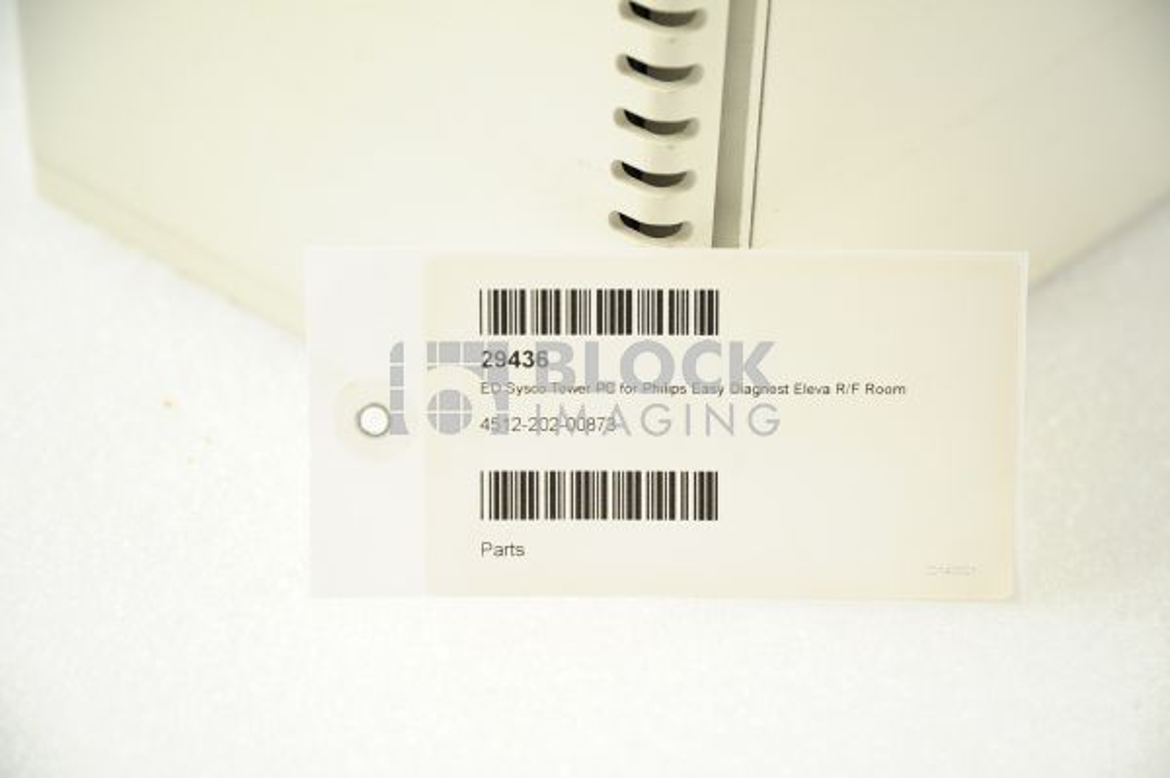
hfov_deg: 17.1
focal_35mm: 120
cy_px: 389
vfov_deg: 11.4
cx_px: 585
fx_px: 3897
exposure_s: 1/80
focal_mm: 120
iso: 800
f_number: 6.3
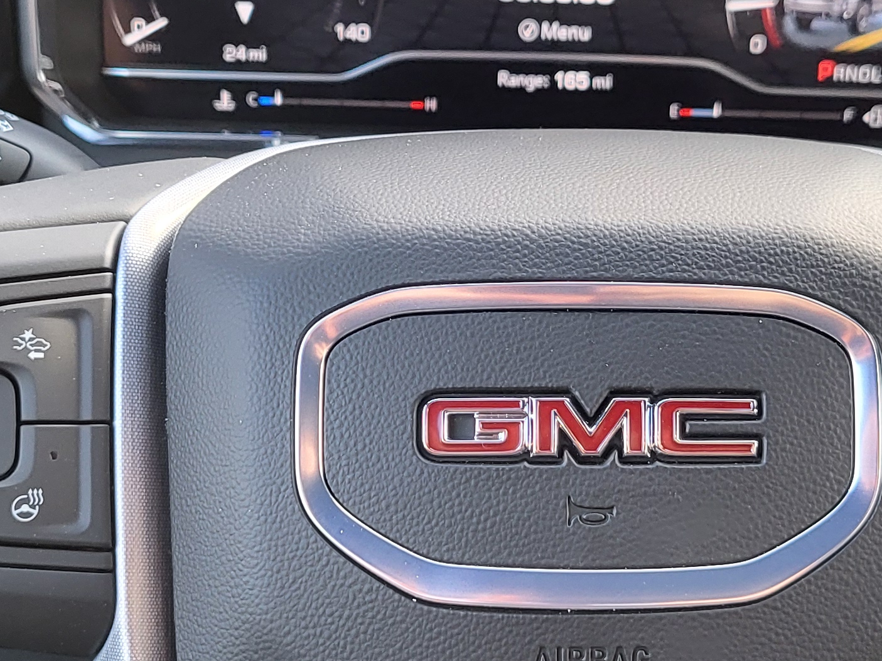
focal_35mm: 74
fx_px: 1886
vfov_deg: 19.9
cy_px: 386
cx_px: 502
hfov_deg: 26.3
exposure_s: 1/120
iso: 160
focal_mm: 5.4
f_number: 1.8
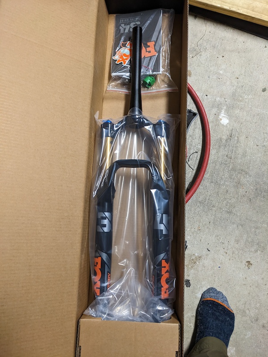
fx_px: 279
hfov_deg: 51.4
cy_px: 178
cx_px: 134
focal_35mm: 27
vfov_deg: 65.3
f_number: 1.73
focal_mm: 4.38
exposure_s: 1/24
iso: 171
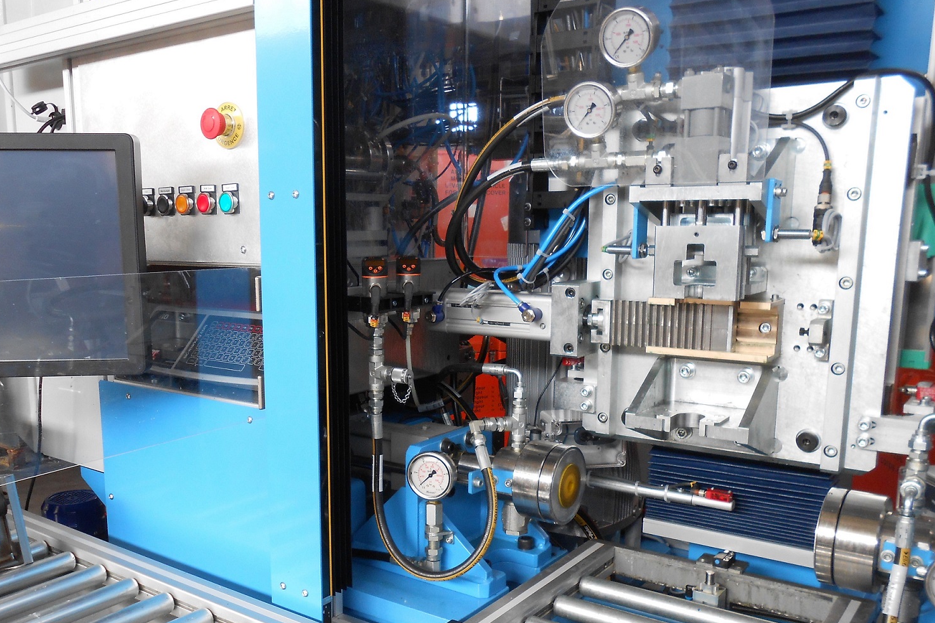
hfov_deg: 65.5
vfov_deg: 46.4
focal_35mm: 28
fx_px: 727
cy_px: 326
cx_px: 467
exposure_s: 1/30
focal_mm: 4.6
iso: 125
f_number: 3.5
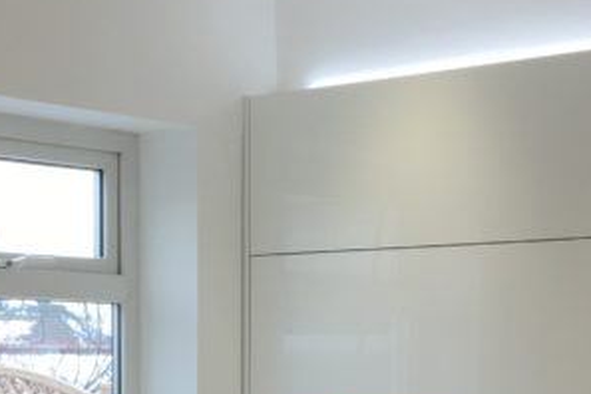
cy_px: 482
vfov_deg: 12.8
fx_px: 1707
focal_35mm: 104
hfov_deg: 19.6
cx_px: 293
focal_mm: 4.15
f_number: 2.2
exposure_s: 1/100
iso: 25
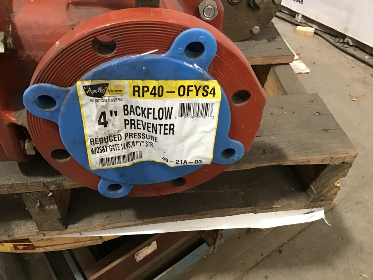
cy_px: 140
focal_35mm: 31
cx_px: 186
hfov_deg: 58.4
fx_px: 334
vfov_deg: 45.4
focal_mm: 3.3
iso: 200
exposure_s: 1/24
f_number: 2.4
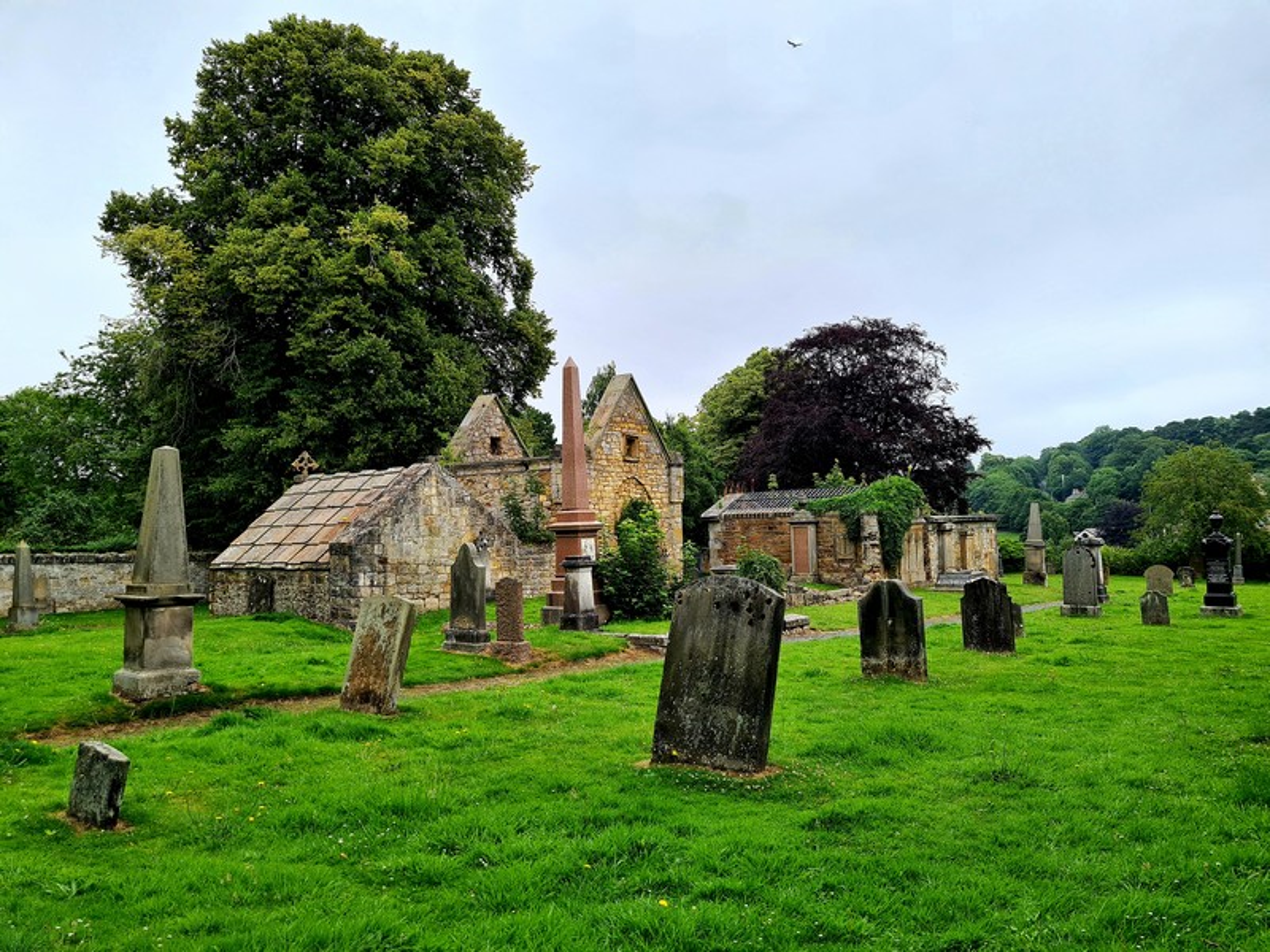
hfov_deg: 67.3
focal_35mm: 26
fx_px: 954
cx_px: 635
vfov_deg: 53.1
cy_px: 476
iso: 50
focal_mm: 5.4
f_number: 1.8
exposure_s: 1/1000
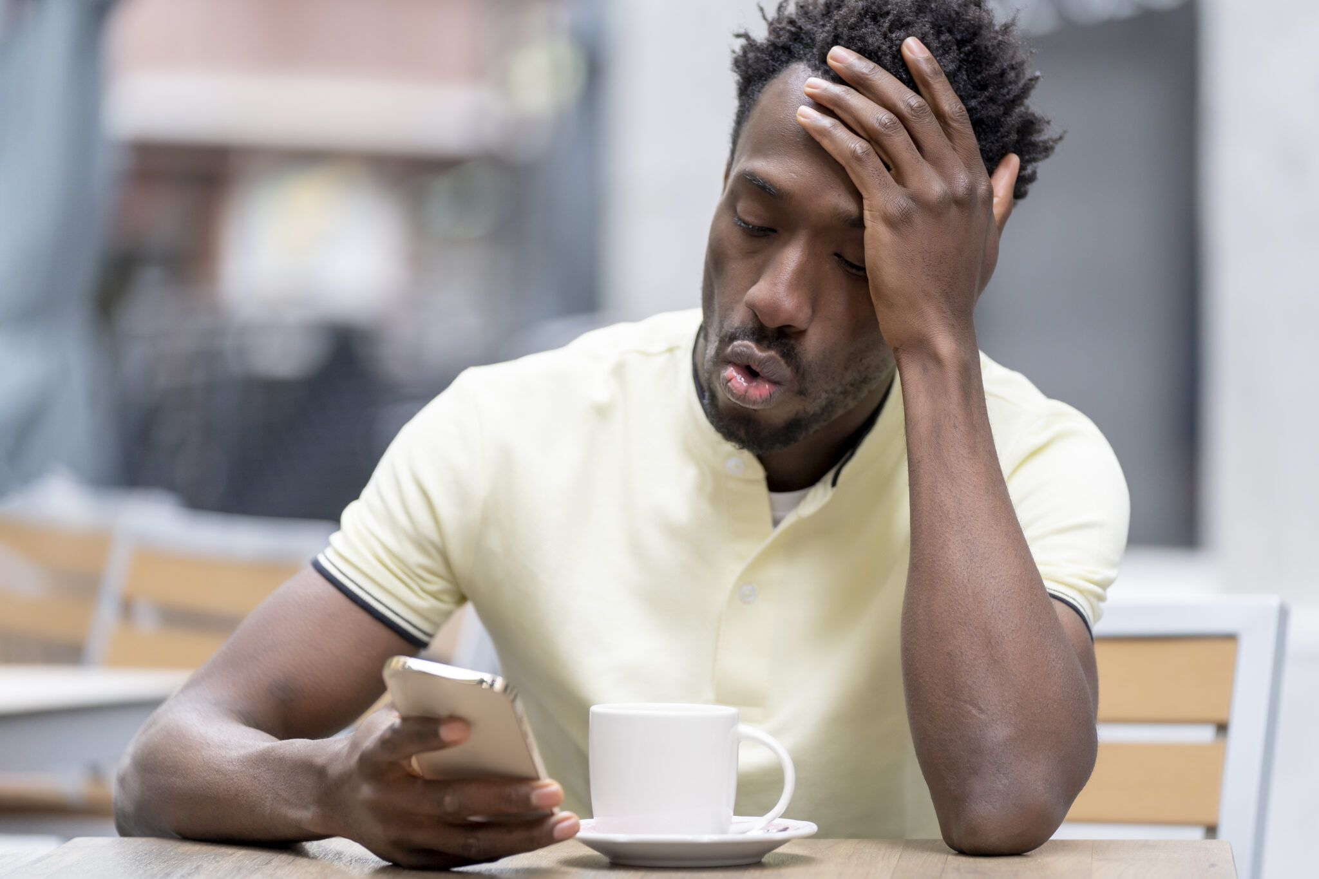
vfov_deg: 9.0
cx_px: 660
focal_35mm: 152
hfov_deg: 13.5
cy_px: 440
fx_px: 5568
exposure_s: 1/320
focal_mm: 152
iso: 500
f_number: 2.8
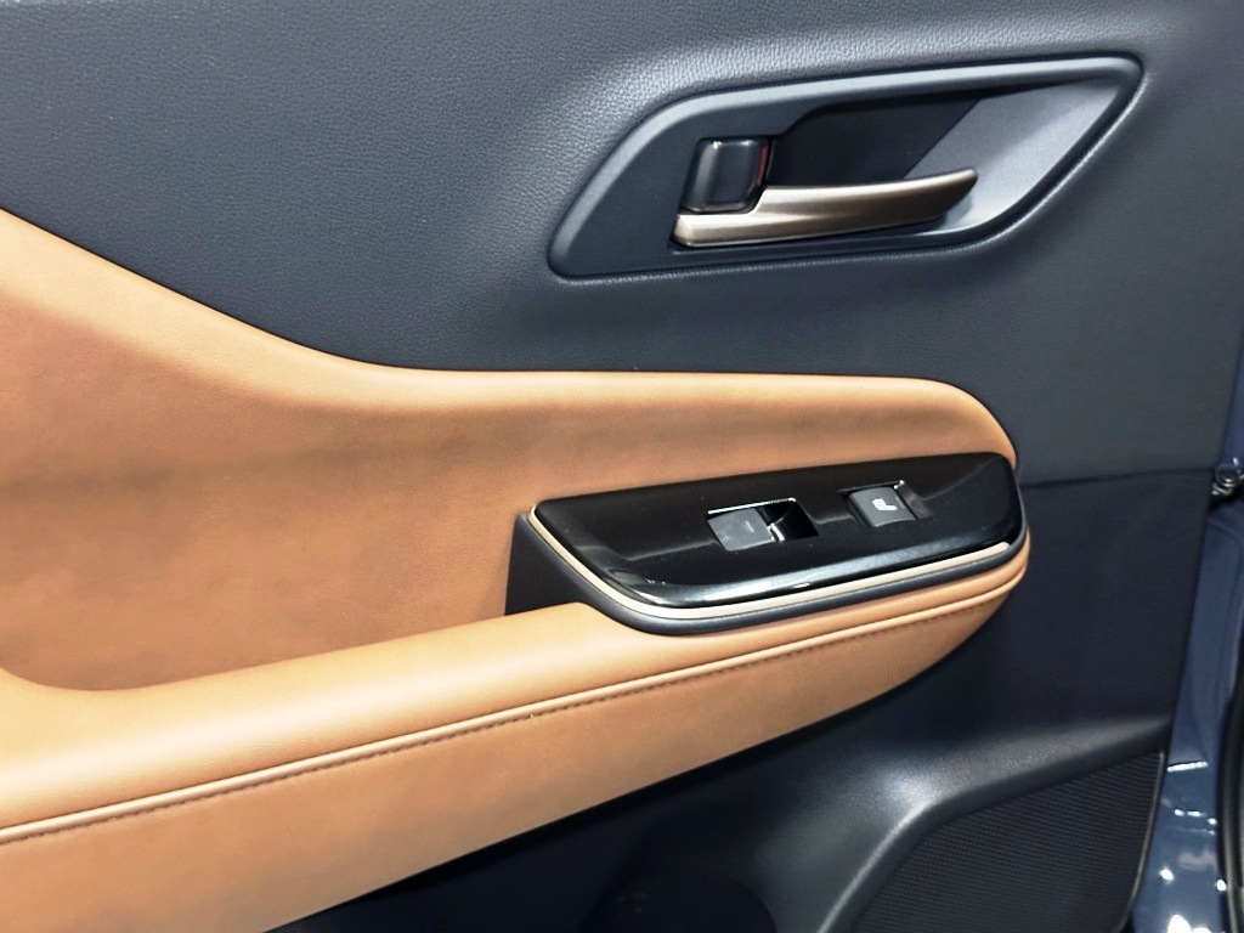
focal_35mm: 48
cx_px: 622
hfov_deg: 39.7
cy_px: 466
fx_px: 1725
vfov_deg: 30.3
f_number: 1.78
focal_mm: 6.86
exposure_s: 1/30
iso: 640
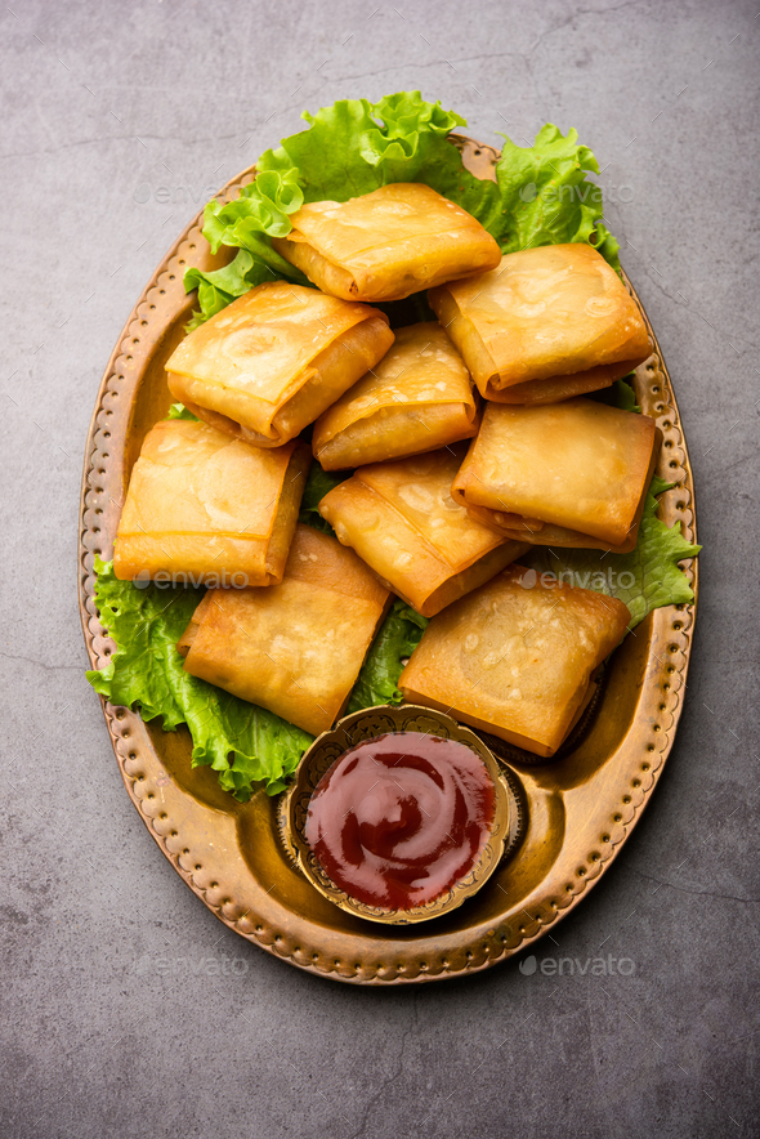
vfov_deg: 33.4
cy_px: 570
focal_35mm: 60
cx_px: 380
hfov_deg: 22.6
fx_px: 1898
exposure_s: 1/125
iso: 100
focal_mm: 60
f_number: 5.6
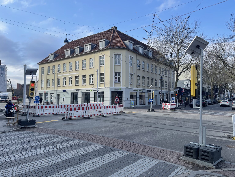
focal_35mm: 25
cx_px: 118
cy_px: 88
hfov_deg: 69.4
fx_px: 170
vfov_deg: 54.9
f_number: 1.6
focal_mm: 5.1
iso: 32
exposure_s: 1/1618
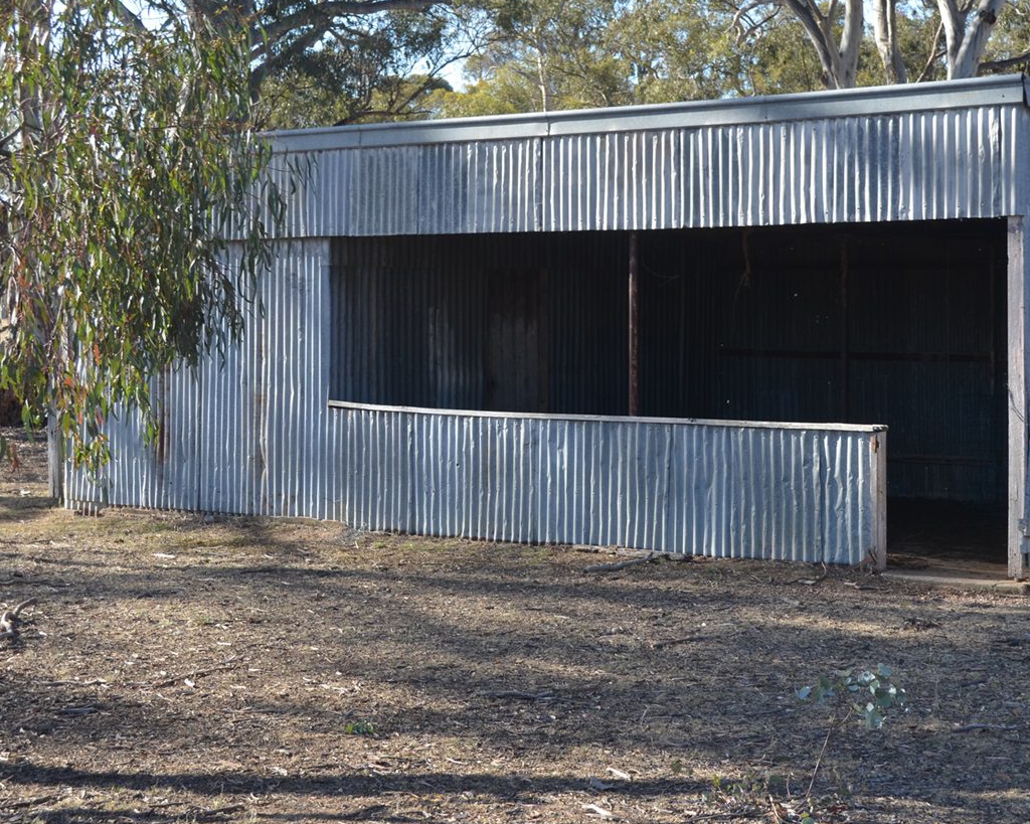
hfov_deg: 26.0
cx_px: 622
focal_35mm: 73
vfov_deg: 21.0
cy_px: 352
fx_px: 2225
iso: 200
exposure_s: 1/200
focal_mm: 36
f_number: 7.1
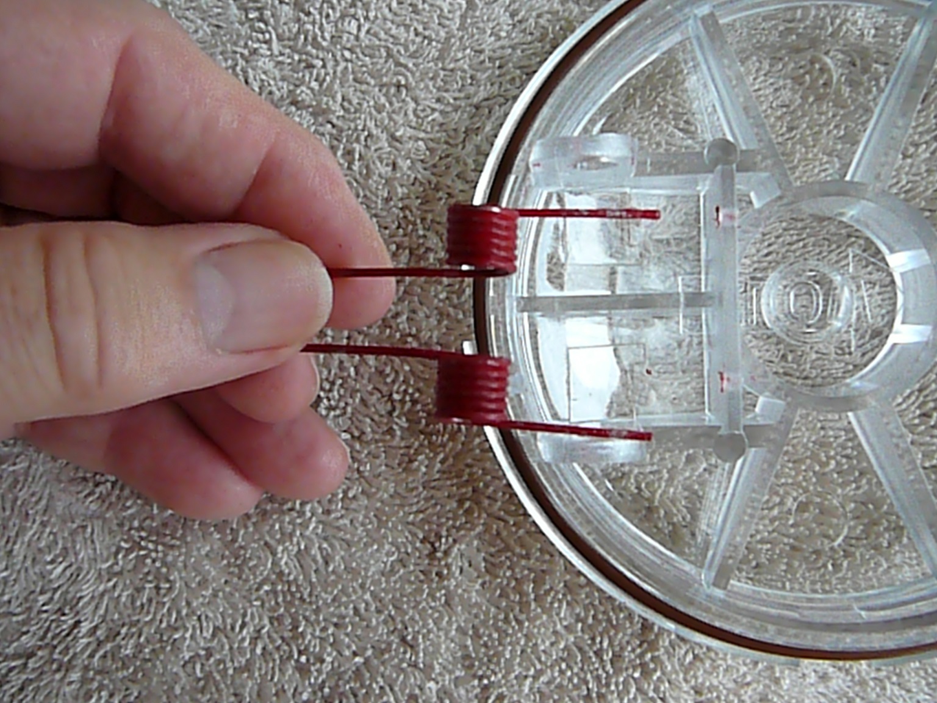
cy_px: 352
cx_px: 468
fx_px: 947
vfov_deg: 40.7
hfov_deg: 52.6
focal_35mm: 35
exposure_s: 1/320
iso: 800
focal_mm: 5.2
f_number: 2.8
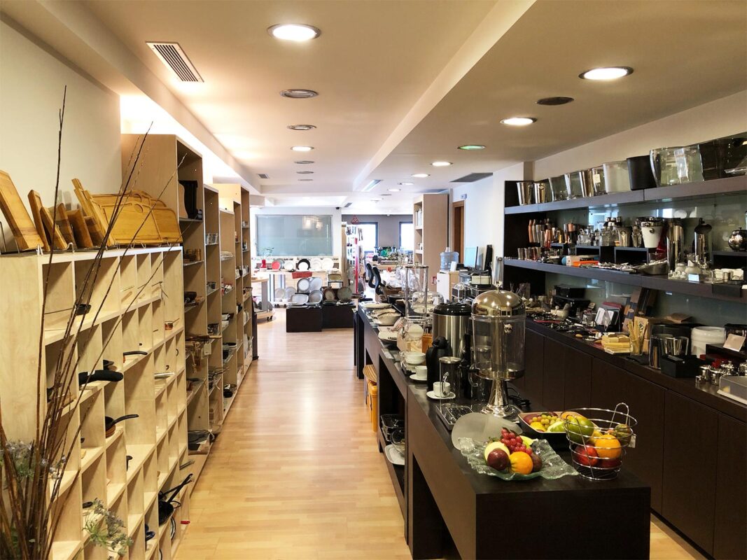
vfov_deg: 48.2
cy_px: 280
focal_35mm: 29
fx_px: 626
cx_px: 374
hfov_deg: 61.7
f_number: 2.2
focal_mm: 4.15
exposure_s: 1/30
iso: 125
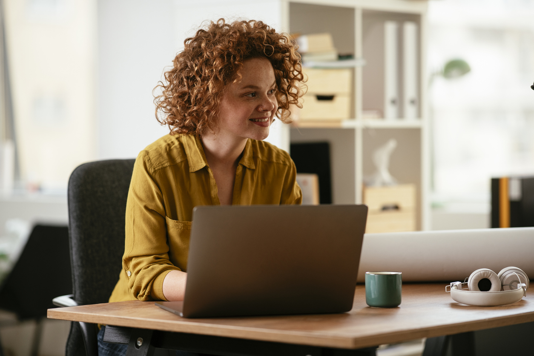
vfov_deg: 13.0
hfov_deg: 19.5
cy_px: 178
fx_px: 1557
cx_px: 267
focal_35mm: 105
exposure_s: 1/200
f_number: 2
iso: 320
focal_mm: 105
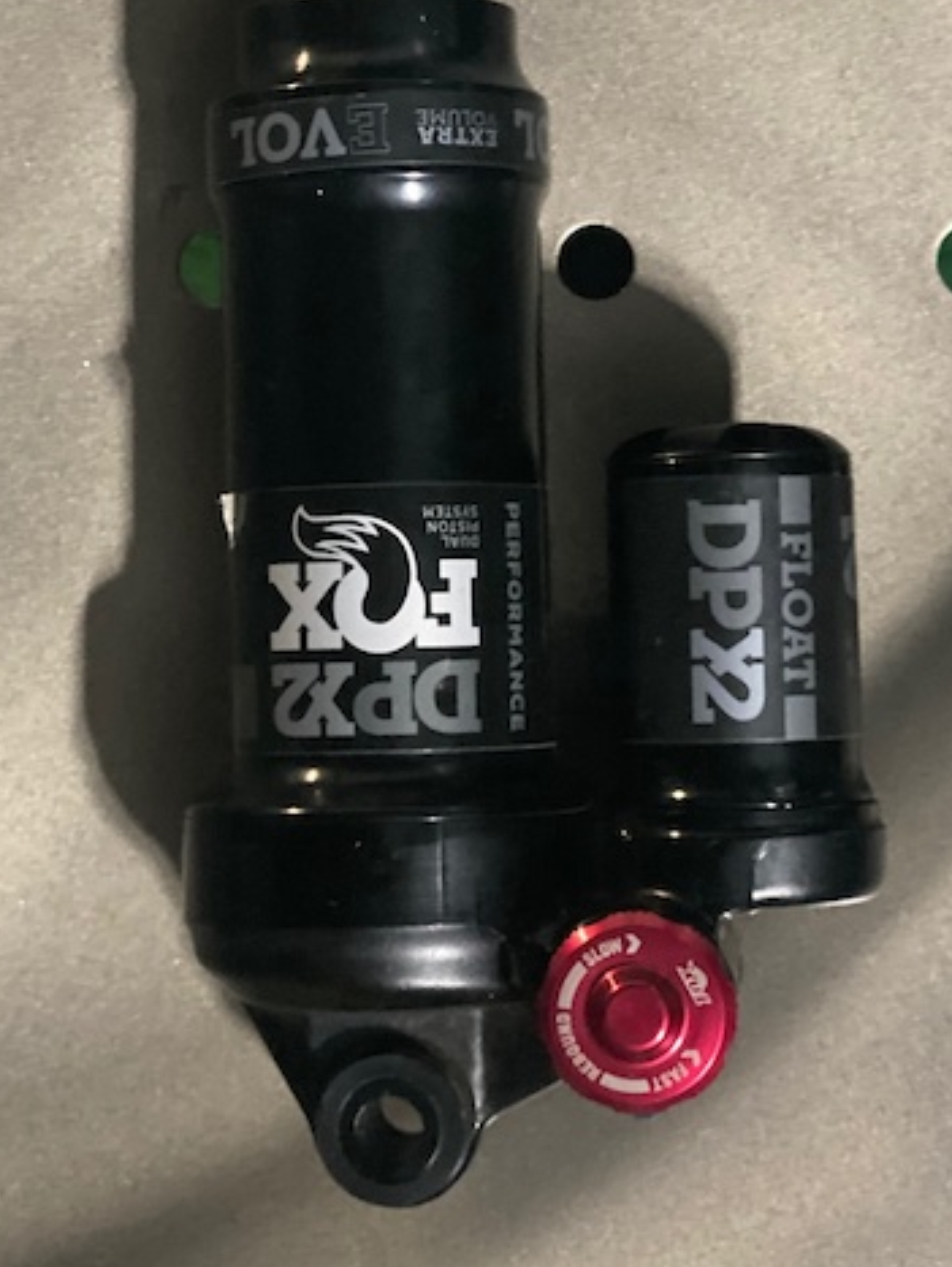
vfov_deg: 21.9
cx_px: 431
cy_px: 404
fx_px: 3259
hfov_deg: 16.6
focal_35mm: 89
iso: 640
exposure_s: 1/15
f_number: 2
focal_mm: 6
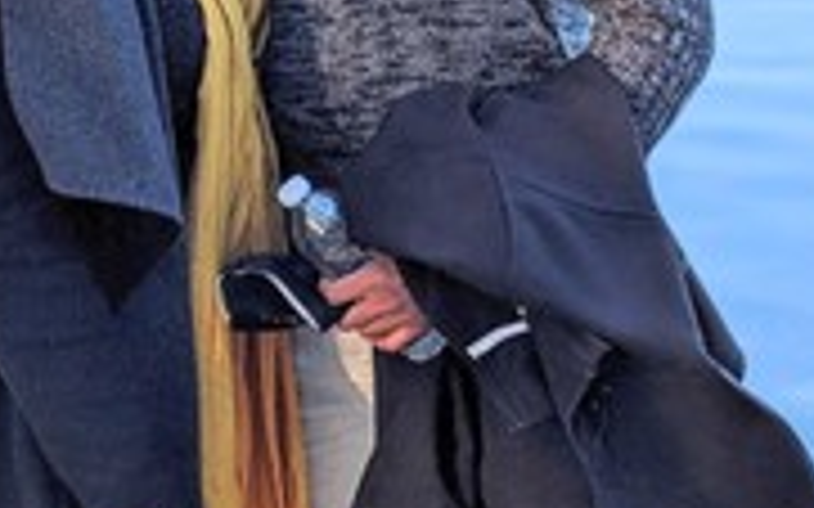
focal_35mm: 101
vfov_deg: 12.7
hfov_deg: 20.5
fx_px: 2240
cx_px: 589
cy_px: -76
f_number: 1.73
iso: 64
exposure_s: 1/1799
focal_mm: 4.38
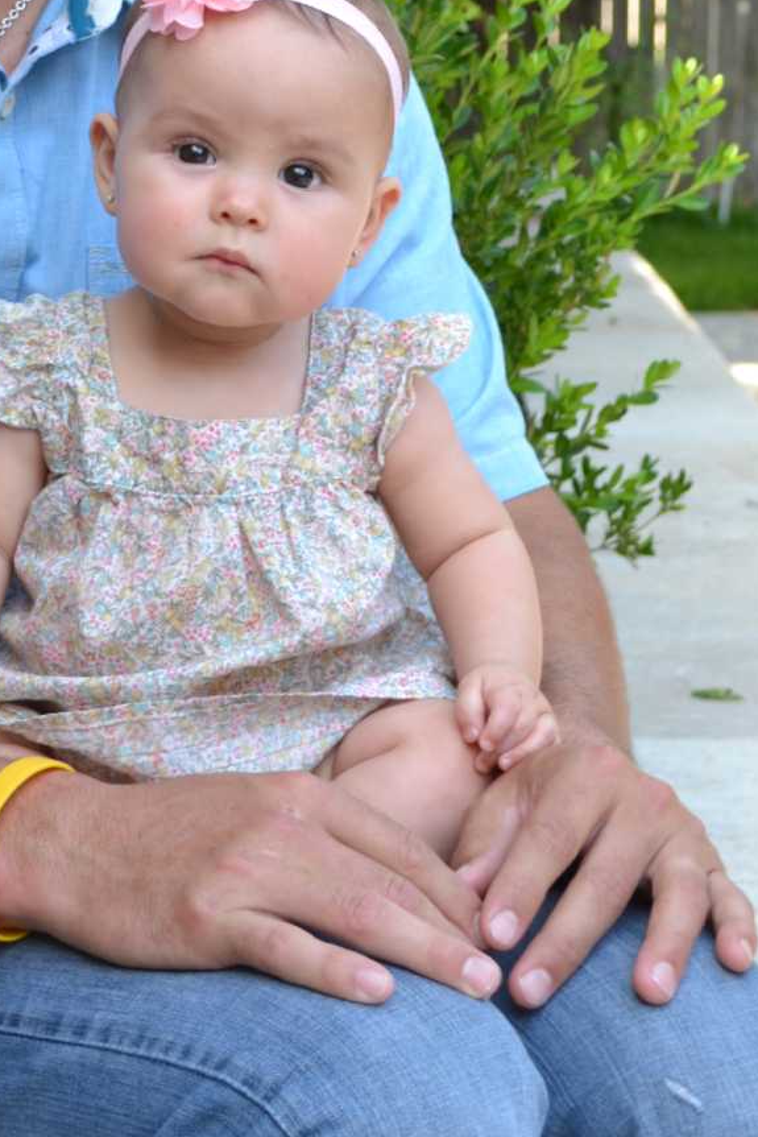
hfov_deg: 11.9
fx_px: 3599
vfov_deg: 17.7
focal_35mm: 114
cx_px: 82
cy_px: 177
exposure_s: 1/60
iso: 200
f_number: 5.6
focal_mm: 32
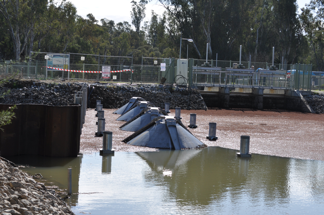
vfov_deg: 16.5
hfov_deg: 24.6
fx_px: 742
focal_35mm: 82
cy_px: 108
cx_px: 162
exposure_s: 1/320
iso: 200
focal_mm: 55
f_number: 9
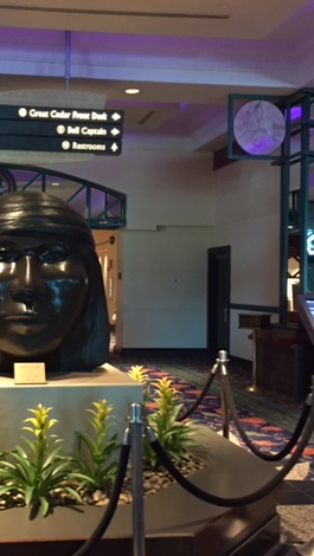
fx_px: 635
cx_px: 53
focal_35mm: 43
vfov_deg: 47.3
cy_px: 277
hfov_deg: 27.1
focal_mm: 4.15
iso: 250
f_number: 2.2
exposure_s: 1/15
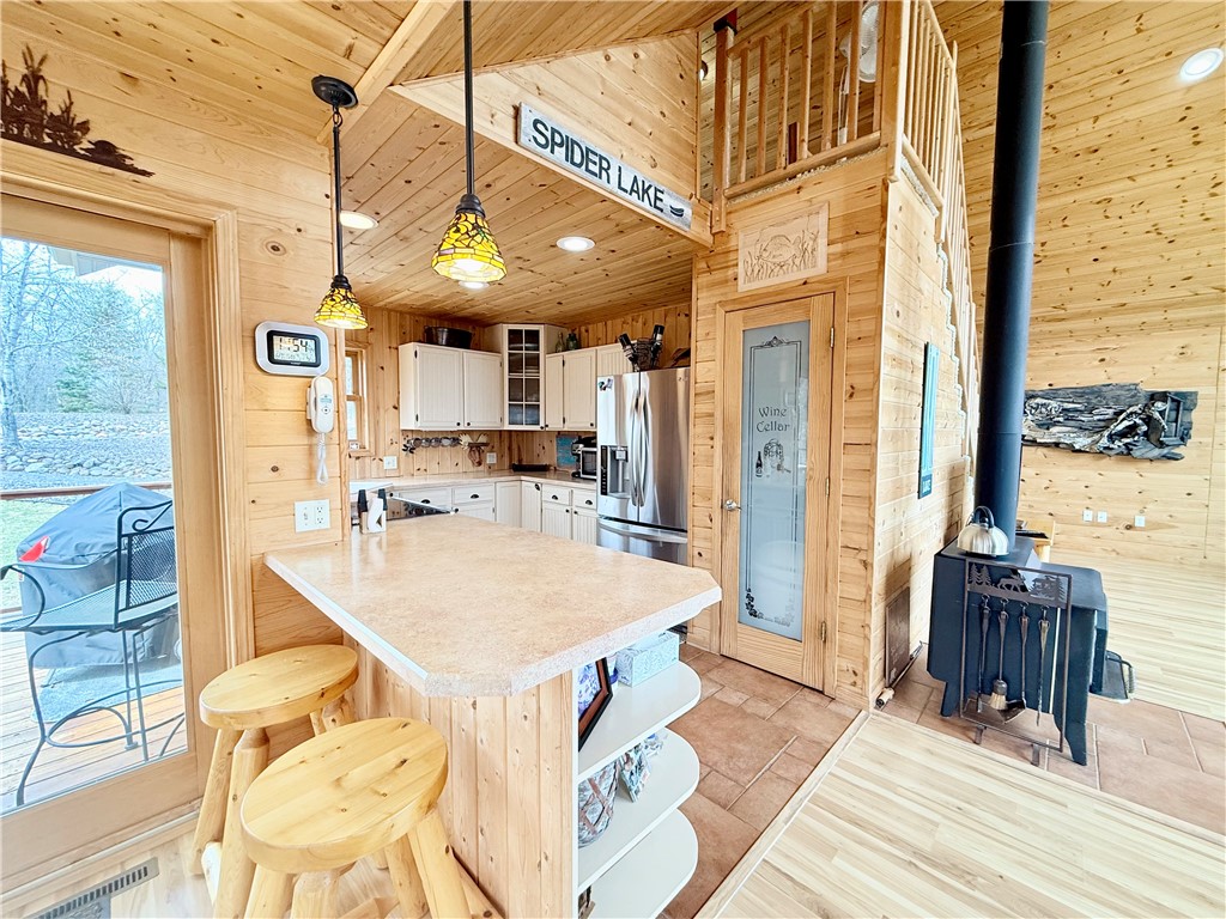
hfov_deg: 102.1
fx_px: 496
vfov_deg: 85.7
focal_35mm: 14
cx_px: 613
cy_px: 460
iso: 125
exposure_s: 1/120
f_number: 2.2
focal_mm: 2.22
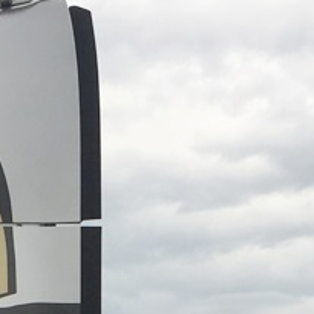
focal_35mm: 128
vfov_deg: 12.8
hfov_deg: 13.6
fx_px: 1314
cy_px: 487
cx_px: 133
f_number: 2.2
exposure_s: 1/573
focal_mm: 4.15
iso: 32
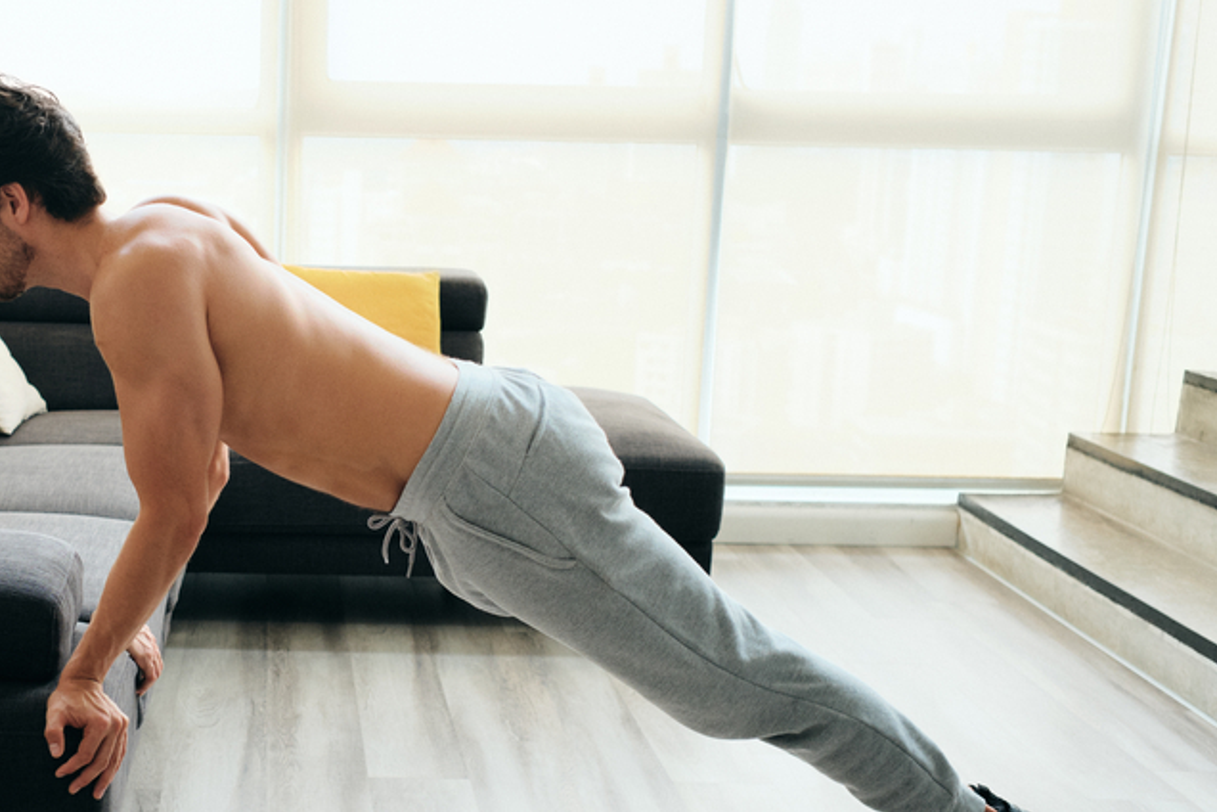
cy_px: 474
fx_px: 1859
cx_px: 281
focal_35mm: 55
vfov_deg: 24.6
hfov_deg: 35.3
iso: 500
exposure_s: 1/60
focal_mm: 23
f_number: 2.8
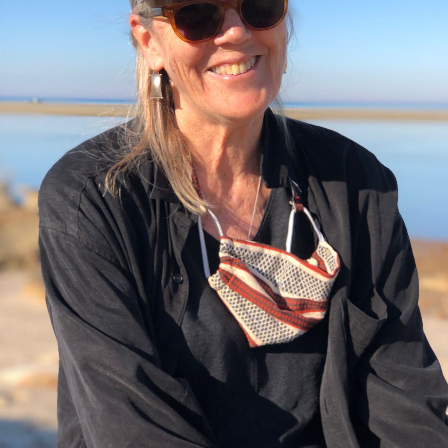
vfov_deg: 25.3
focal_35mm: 68
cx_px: 226
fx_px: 996
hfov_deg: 25.4
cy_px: 188
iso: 20
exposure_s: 1/528
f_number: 2.8
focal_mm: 6.6
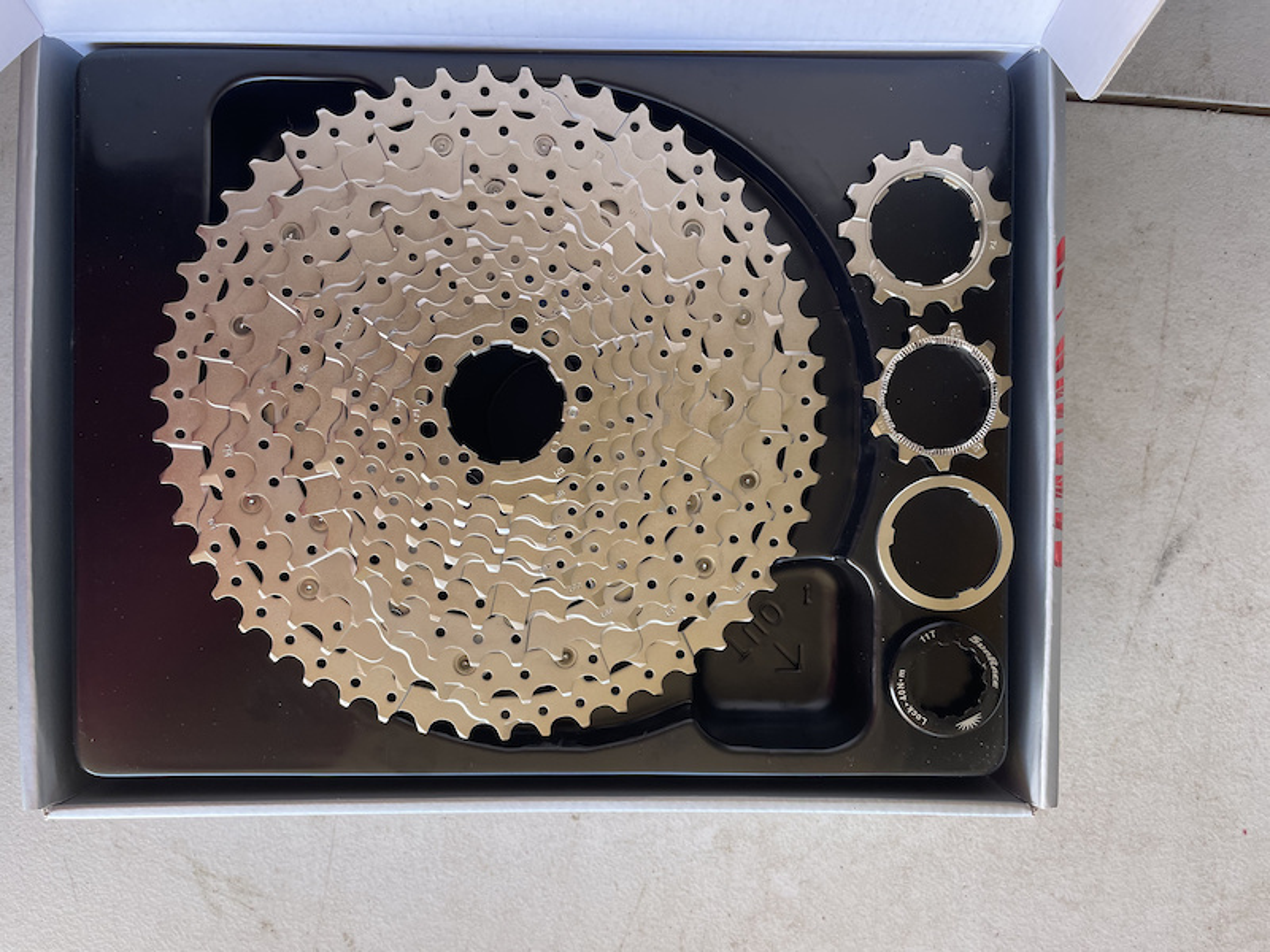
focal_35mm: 26
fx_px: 954
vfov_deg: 53.1
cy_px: 476
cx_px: 635
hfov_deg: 67.3
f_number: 1.6
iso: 80
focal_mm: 4.2
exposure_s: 1/121
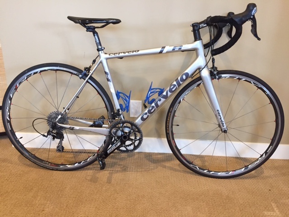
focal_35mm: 29
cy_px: 108
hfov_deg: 61.7
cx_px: 144
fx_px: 242
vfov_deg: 48.2
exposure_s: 1/30
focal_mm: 4.15
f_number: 2.2
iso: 160
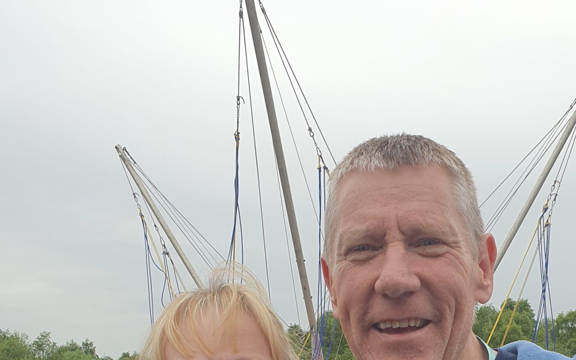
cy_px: 535
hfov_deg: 38.7
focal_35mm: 52
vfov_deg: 21.1
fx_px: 816
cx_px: 341
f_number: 2.4
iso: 50
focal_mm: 4.32
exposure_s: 1/890
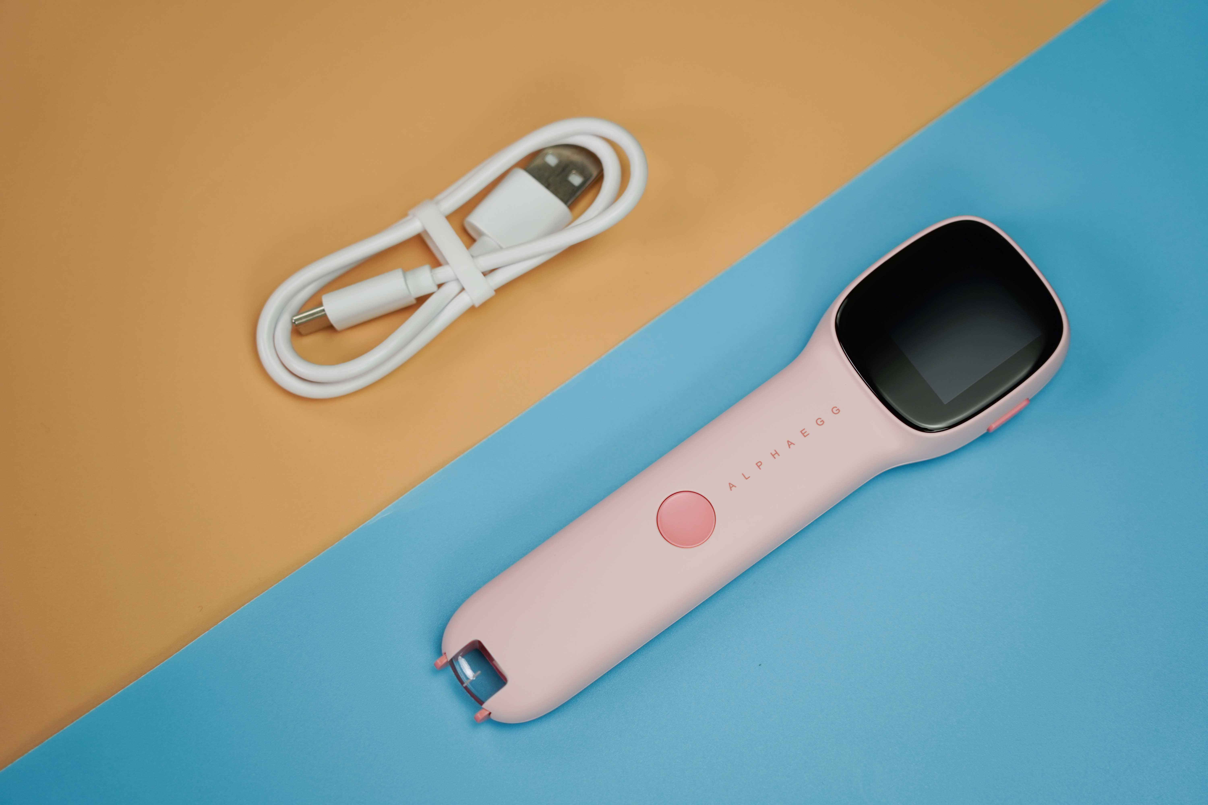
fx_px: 3523
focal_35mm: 105
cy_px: 402
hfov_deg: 19.5
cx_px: 604
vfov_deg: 13.0
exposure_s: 1/125
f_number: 4
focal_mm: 105
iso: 200
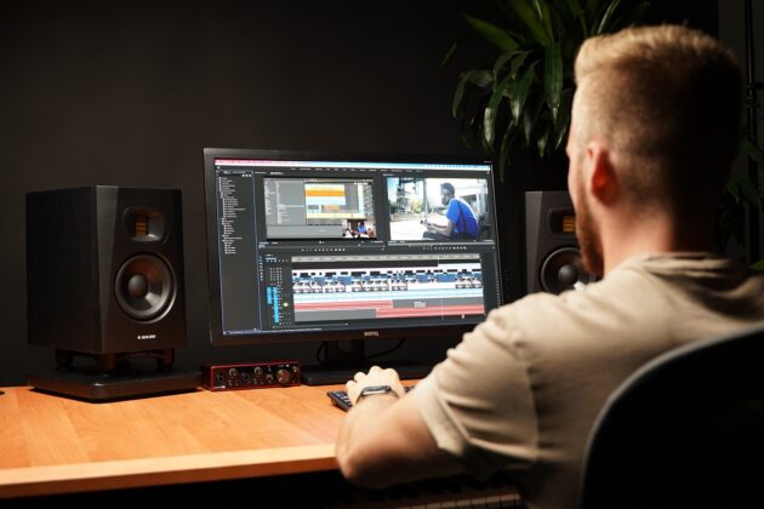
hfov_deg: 42.7
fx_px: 976
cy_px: 254
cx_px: 382
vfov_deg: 29.2
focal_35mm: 46
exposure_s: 1/20
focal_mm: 31
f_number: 2.8
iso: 400
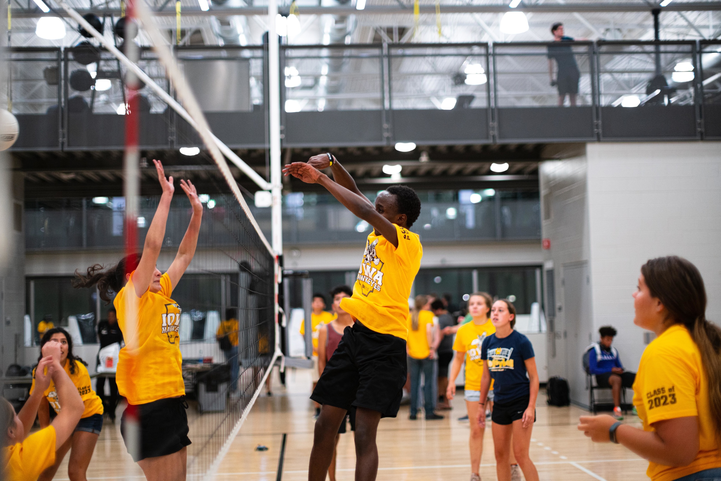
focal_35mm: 50
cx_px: 360
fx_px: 1001
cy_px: 240
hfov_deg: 39.6
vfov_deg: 27.0
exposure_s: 1/640
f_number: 1.3
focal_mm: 50
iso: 1600
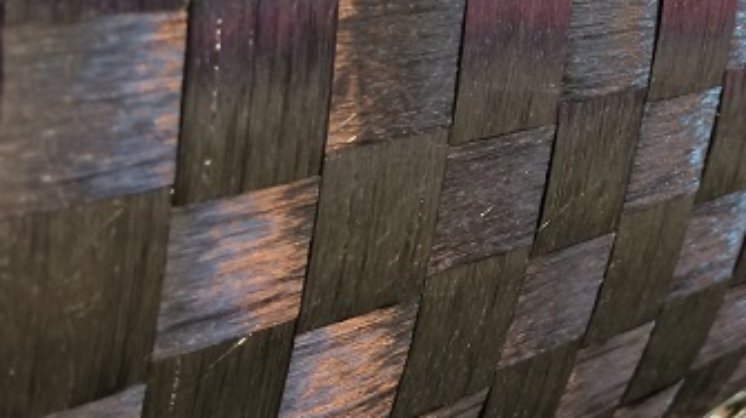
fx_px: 1305
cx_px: 629
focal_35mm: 66
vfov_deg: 17.7
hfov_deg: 30.9
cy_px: -16
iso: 100
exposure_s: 1/33
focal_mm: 4.15
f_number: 2.2
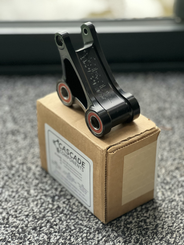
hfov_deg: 19.1
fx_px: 546
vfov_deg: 25.3
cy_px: 122
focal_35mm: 77
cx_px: 92
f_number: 2.8
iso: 250
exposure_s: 1/95
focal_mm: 9
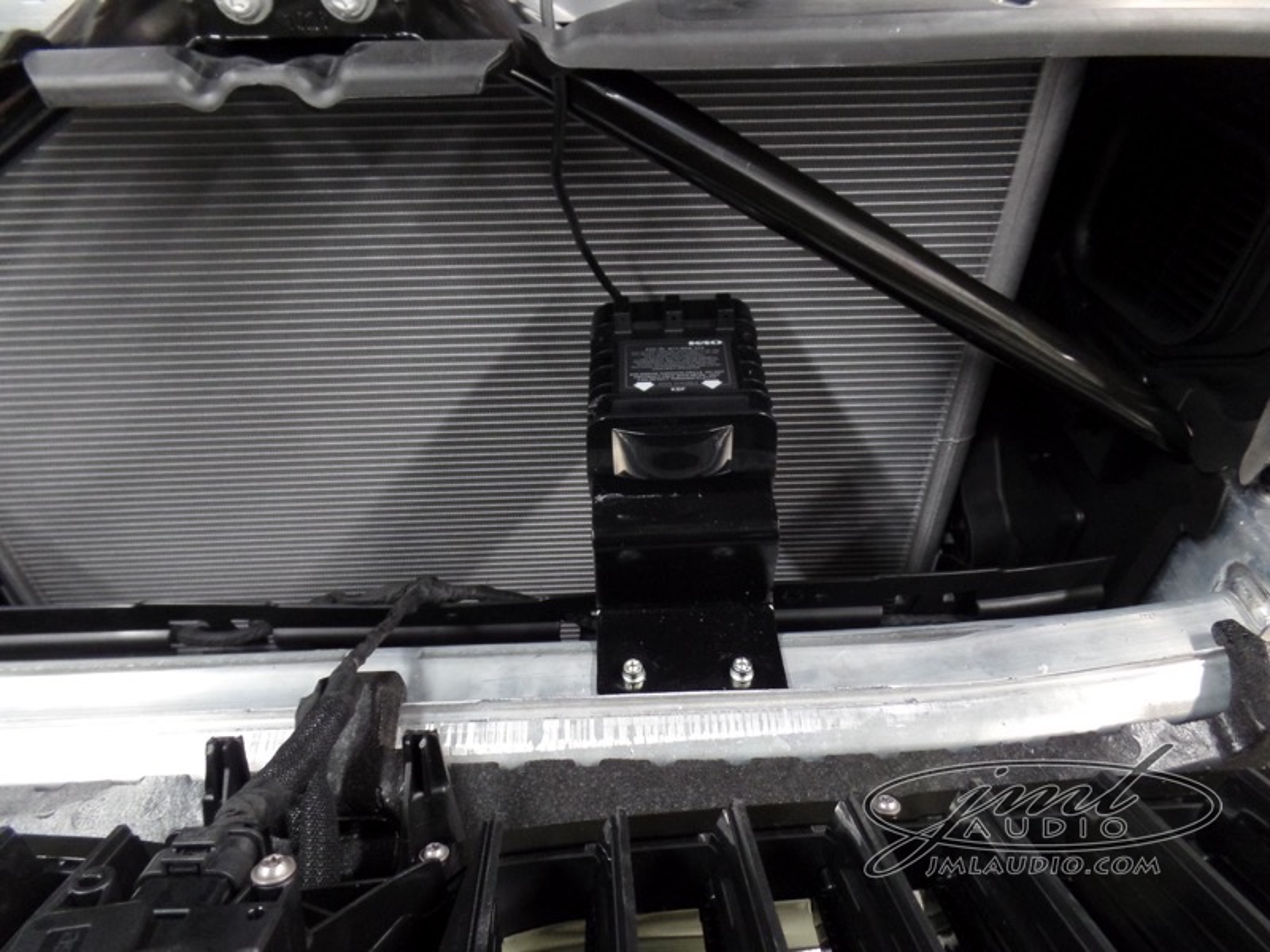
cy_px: 476
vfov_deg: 58.9
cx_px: 635
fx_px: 844
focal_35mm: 23
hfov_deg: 73.9
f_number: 2.8
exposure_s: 1/15
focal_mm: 4.1
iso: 480
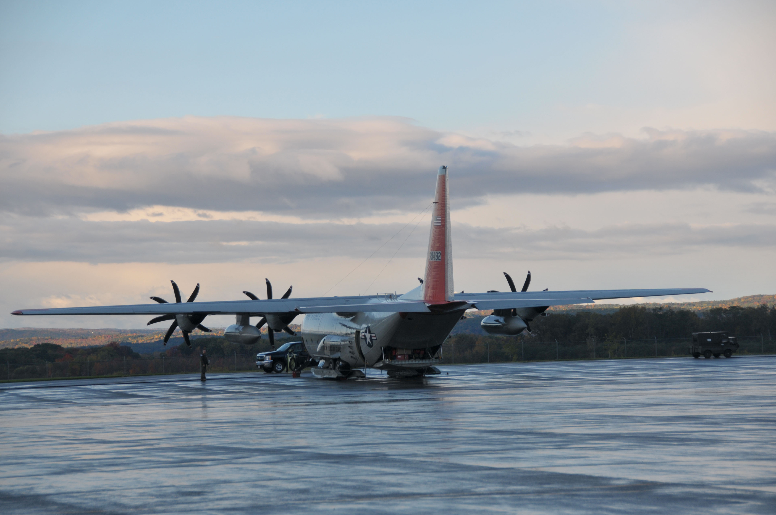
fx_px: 2906
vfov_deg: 10.1
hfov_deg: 15.2
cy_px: 258
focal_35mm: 135
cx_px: 388
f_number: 6.3
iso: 200
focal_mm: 90
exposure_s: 1/640
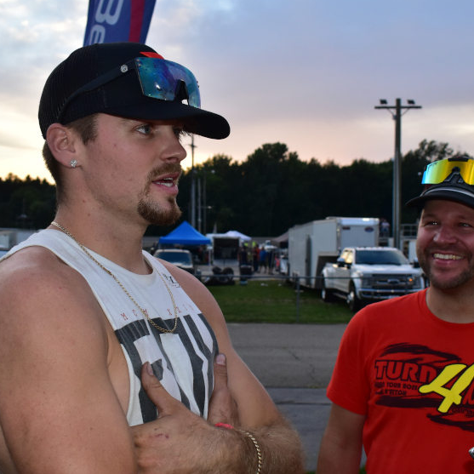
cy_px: 236
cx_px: 221
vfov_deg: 34.9
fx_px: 754
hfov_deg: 34.9
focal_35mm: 49
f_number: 6.3
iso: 800
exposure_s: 1/200
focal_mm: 25
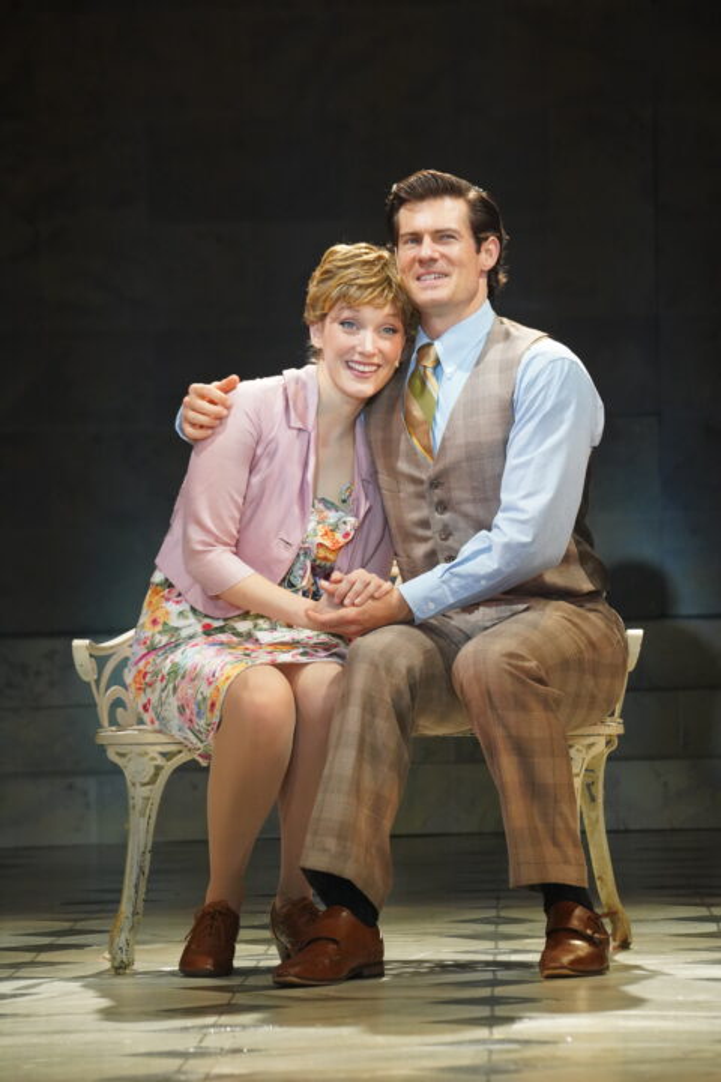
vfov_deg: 11.5
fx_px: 5377
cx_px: 360
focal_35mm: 179
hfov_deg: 7.7
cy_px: 541
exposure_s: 1/200
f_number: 8
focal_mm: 179
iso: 6400
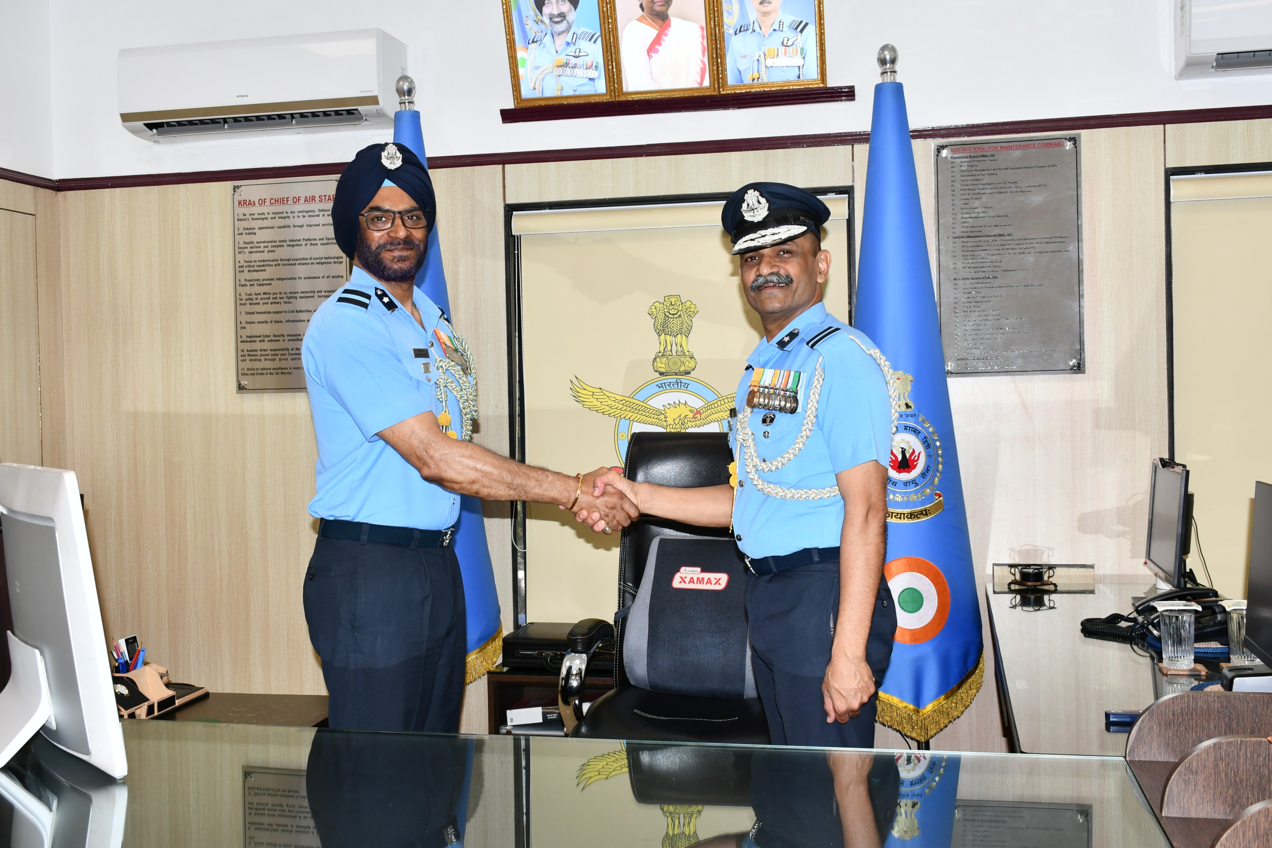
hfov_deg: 49.6
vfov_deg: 34.2
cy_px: 424
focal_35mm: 39
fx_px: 1378
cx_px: 636
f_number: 8
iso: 500
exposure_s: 1/125
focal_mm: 26
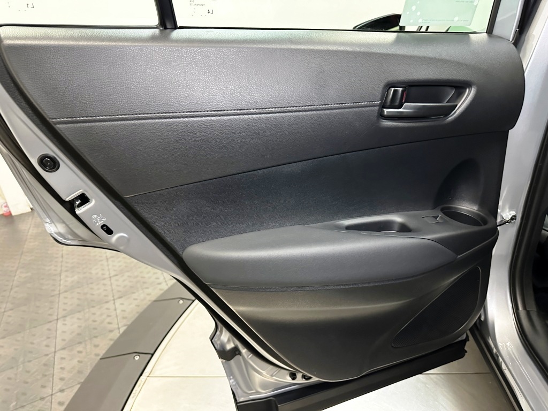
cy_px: 206
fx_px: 380
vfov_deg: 56.8
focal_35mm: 24
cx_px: 274
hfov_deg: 71.6
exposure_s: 1/40
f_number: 1.78
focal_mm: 6.86
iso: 800
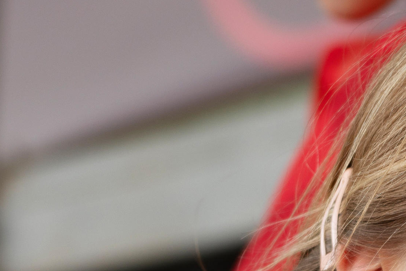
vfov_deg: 2.9
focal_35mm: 477
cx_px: 525
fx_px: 5379
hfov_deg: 4.3
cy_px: 582
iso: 160
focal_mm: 105
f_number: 4
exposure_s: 1/125
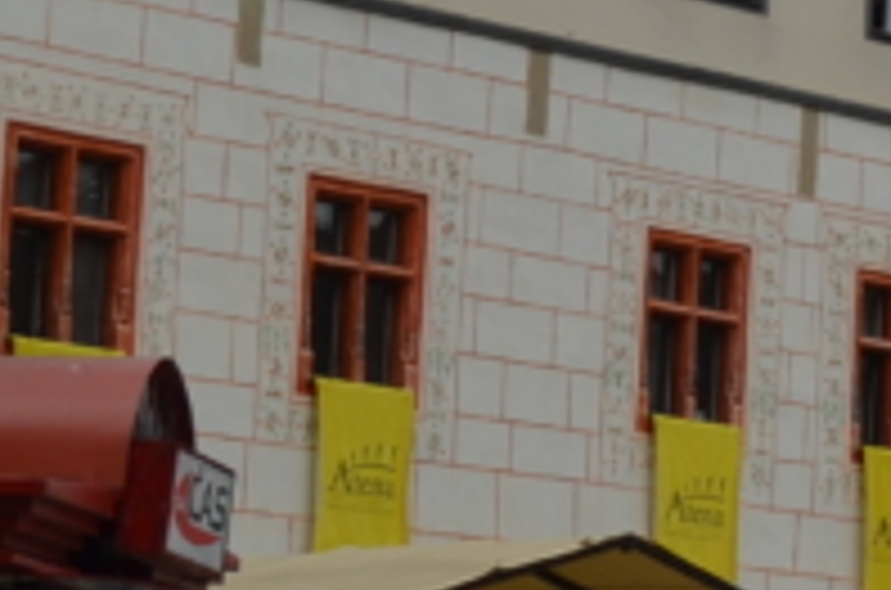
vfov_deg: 6.2
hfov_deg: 8.6
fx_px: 5407
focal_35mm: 219
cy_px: -23
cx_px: 2110
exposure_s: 1/320
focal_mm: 28
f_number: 9
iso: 100
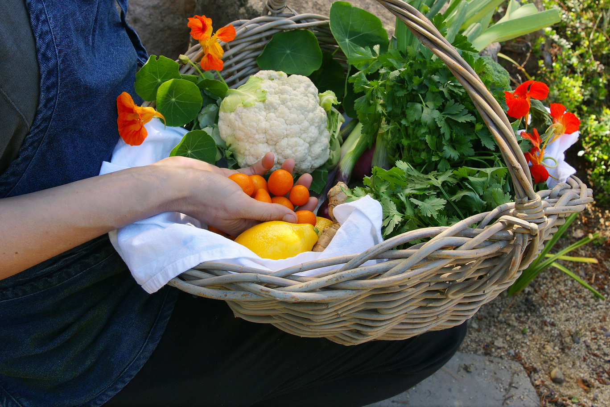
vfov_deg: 36.9
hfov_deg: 53.1
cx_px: 305
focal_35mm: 36
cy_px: 204
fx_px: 610
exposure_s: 1/80
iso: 200
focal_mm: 24
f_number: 8
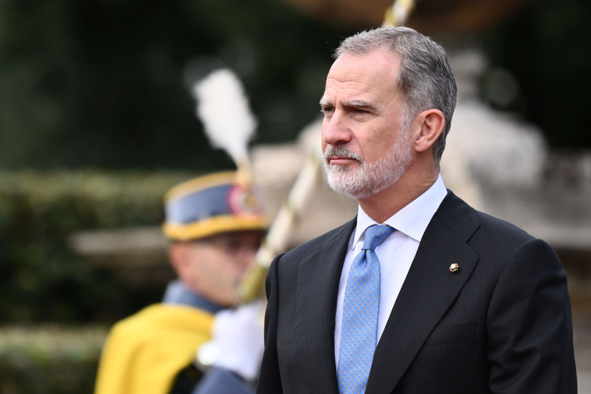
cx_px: 296
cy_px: 197
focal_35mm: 600
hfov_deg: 3.4
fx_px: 9851
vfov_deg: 2.3
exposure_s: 1/800
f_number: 6.3
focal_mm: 600
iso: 800
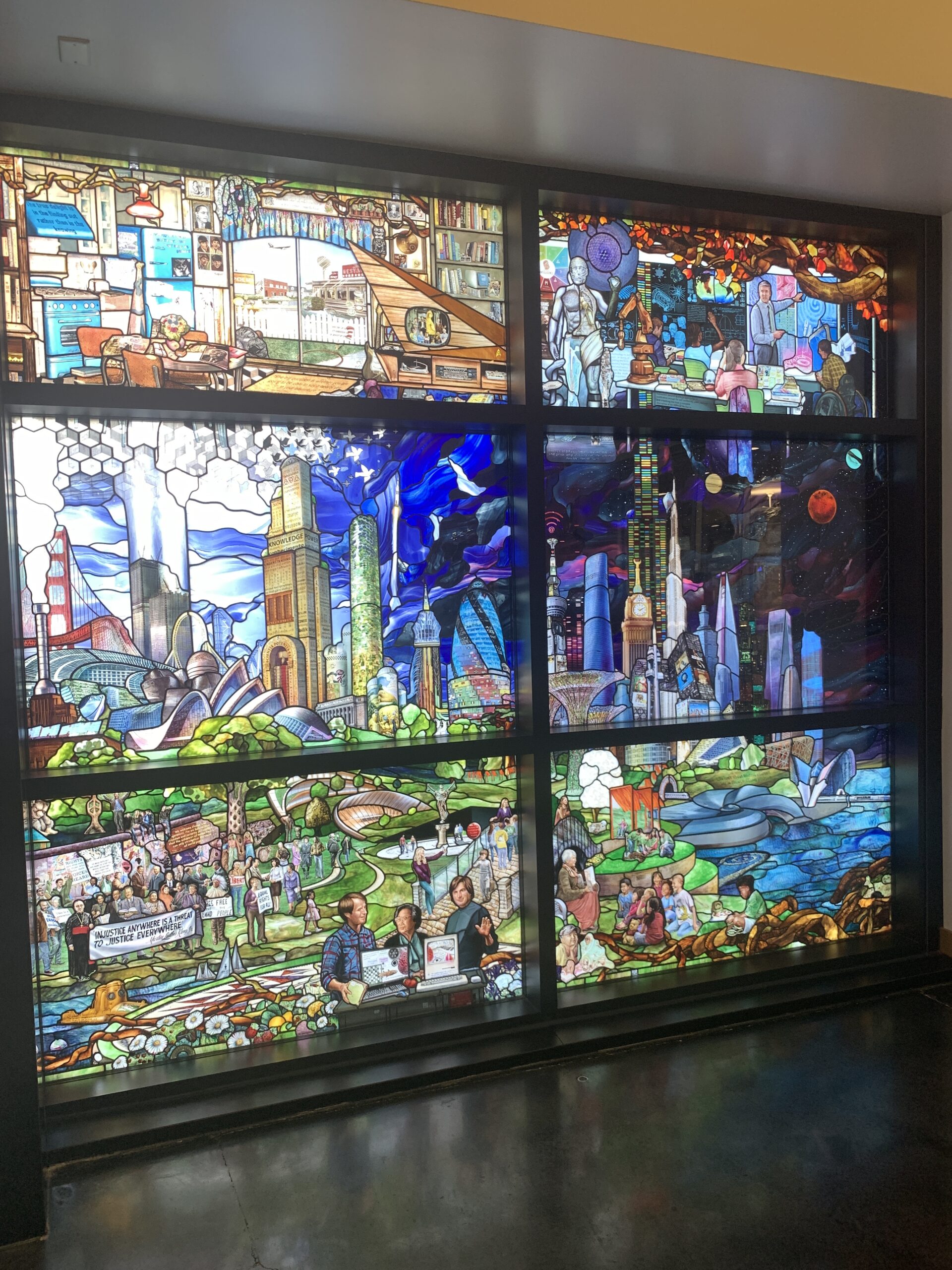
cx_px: 476
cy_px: 635
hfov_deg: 53.1
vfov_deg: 67.3
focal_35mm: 26
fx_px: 953
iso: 80
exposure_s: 1/121
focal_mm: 4.25
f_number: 1.8
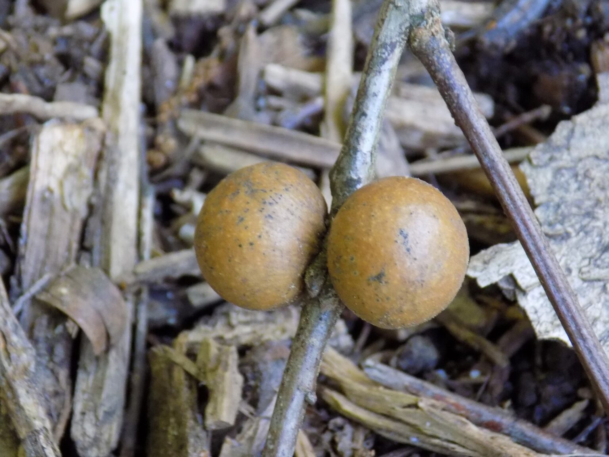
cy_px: 228
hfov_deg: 11.8
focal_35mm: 168
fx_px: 2956
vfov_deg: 8.8
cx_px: 304
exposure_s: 1/30
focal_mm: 29.9
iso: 360
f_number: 5.3
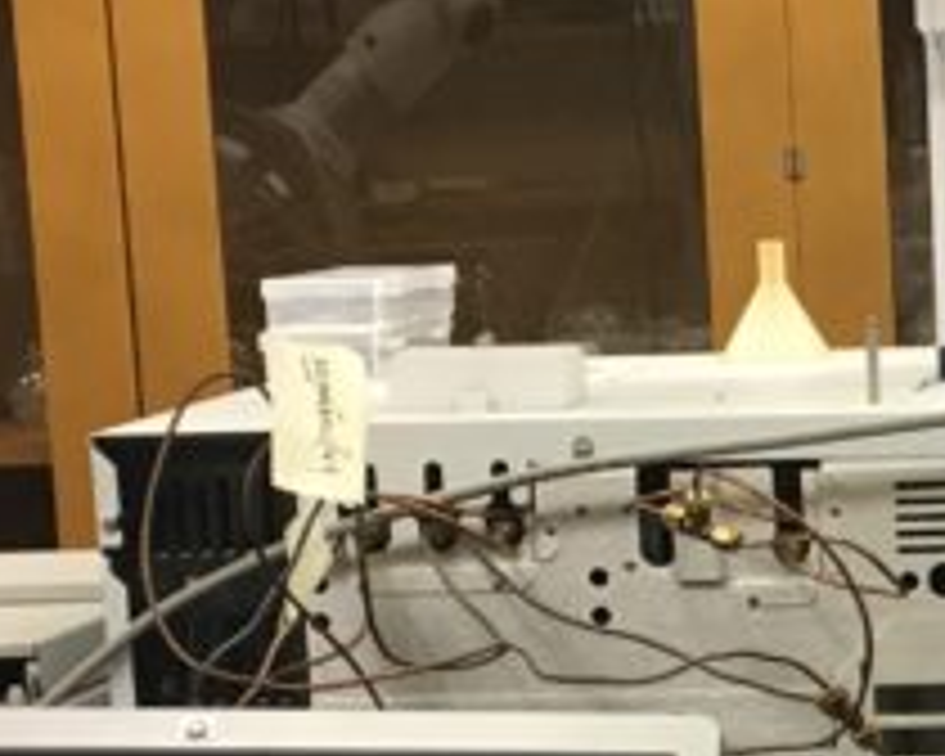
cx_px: 1170
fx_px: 3860
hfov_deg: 13.5
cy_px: 783
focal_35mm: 138
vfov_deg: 11.1
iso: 80
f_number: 2.2
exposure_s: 1/30
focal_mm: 4.15
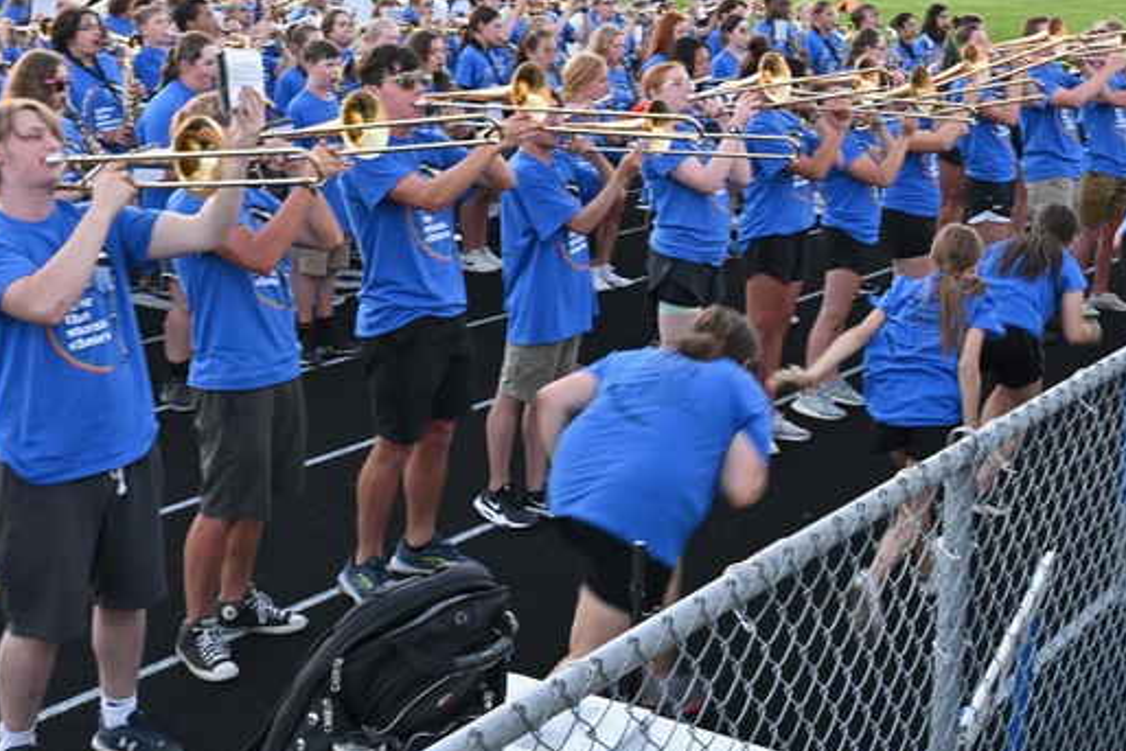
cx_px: 677
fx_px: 1752
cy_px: 176
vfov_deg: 23.9
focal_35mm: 56
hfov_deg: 35.5
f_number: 8
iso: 400
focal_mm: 24
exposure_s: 1/60
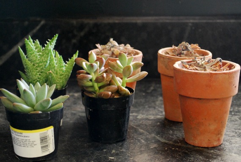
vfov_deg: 18.2
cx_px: 120
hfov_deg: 27.0
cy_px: 81
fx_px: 503
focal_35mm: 75
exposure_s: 1/6
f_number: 5.6
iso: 1600
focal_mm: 50
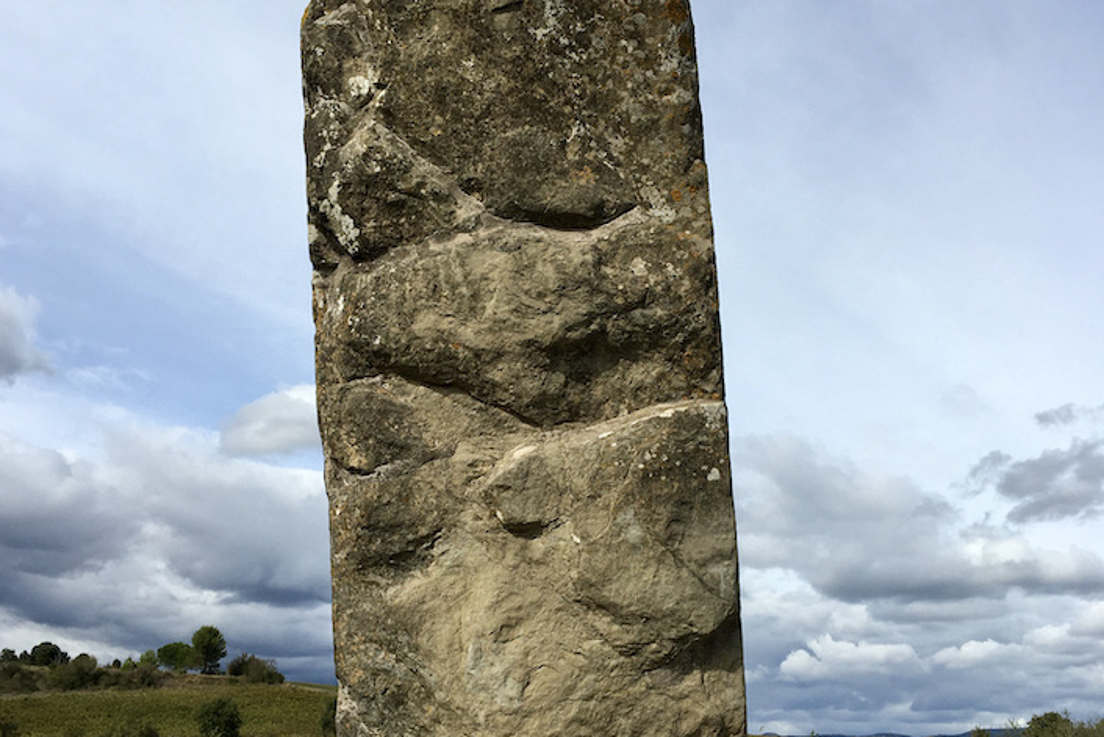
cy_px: 421
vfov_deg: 32.6
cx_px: 544
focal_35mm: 41
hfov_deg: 47.4
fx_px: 1258
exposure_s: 1/2198
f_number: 2.2
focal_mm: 4.15
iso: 25
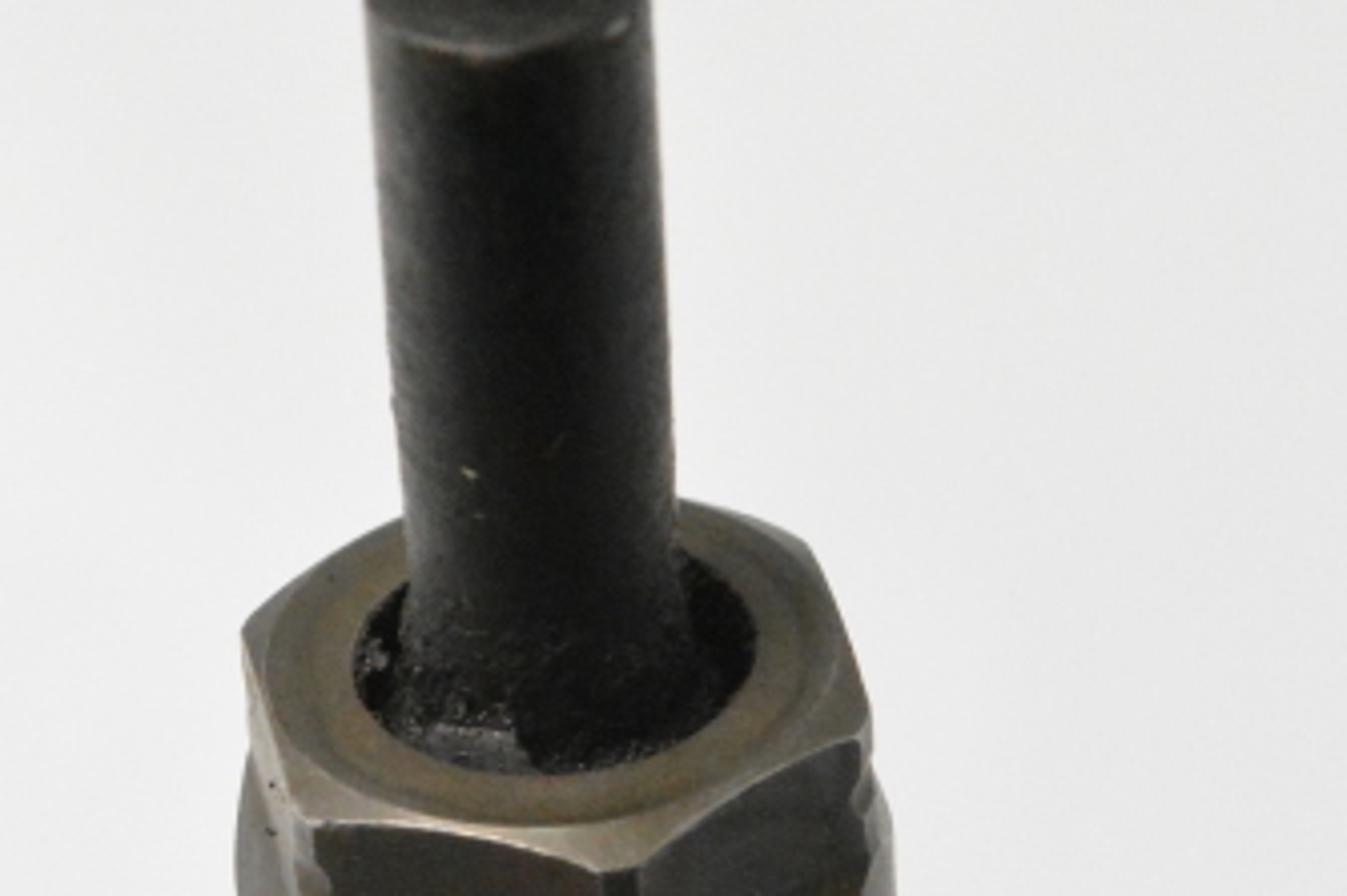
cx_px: 523
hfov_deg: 8.2
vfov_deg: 5.4
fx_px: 9444
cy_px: 100
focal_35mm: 253
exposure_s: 1/500
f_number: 13
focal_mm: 55
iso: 6400
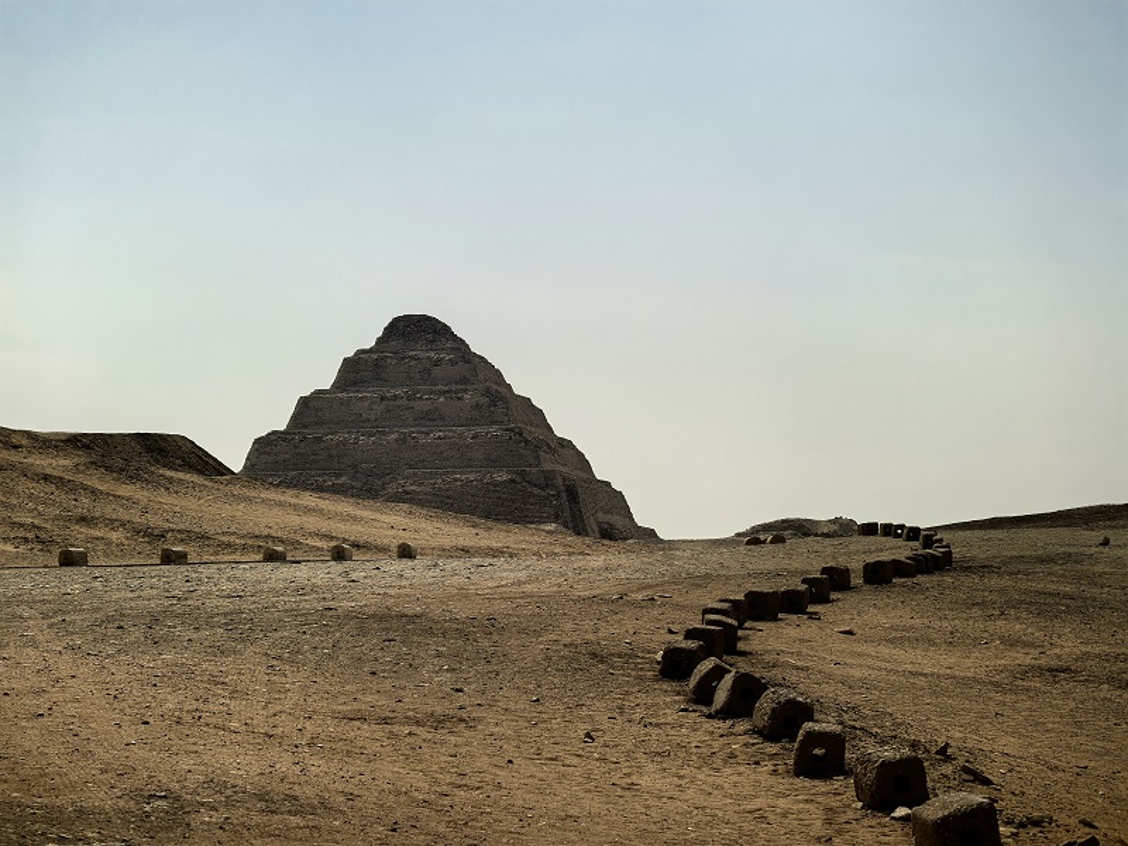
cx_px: 564
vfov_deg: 15.6
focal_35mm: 95
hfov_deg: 20.7
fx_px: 3096
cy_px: 423
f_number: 2.1
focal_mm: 15
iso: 50
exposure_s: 1/2160
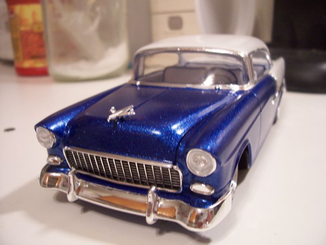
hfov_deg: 54.0
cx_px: 163
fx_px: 320
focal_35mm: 34
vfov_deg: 41.8
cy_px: 122
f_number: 2.7
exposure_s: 1/30
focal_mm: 5.6
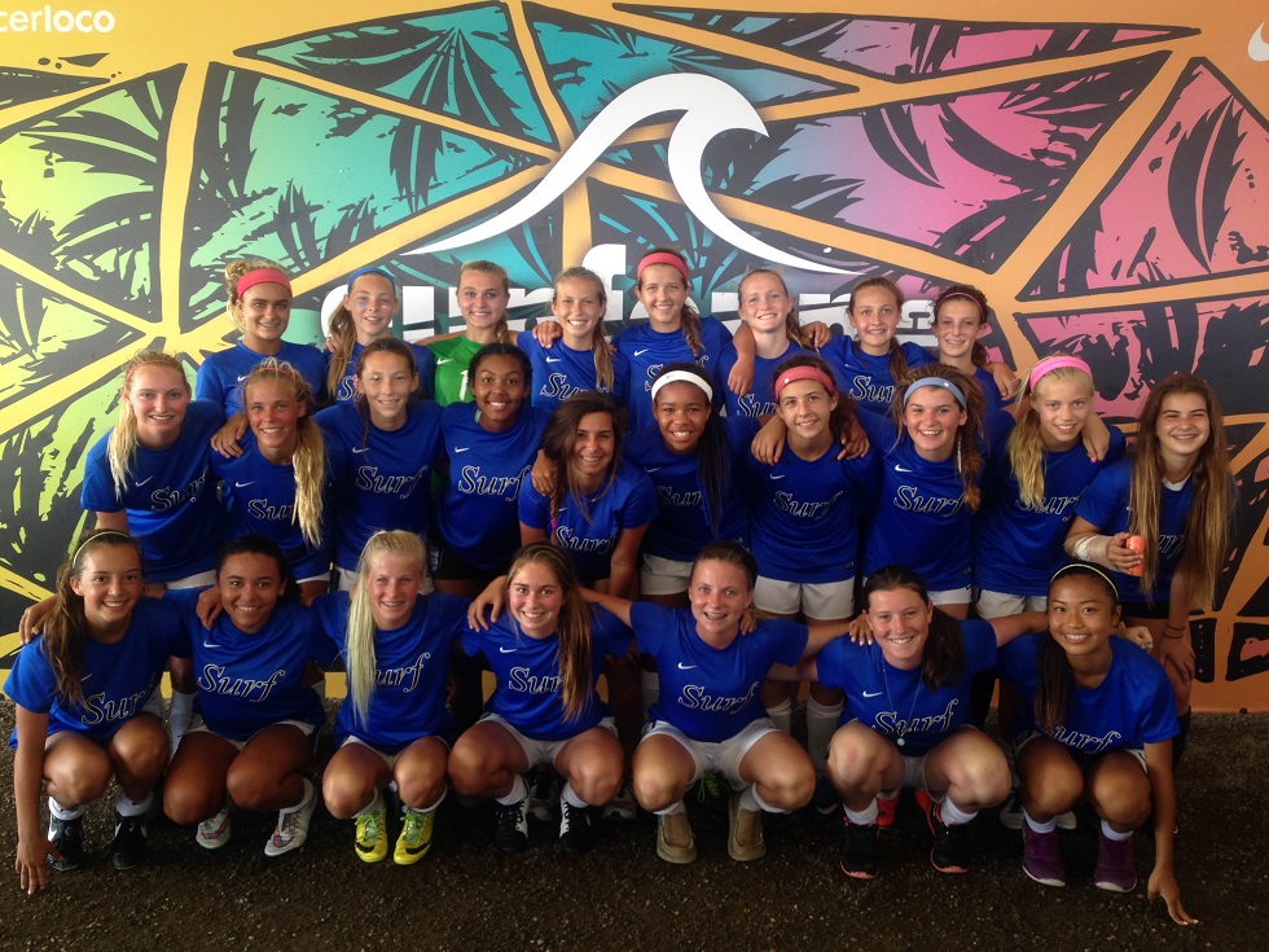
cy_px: 476
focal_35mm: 33
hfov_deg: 55.4
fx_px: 1210
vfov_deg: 42.9
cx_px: 634
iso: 50
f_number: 2.4
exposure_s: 1/49
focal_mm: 4.12
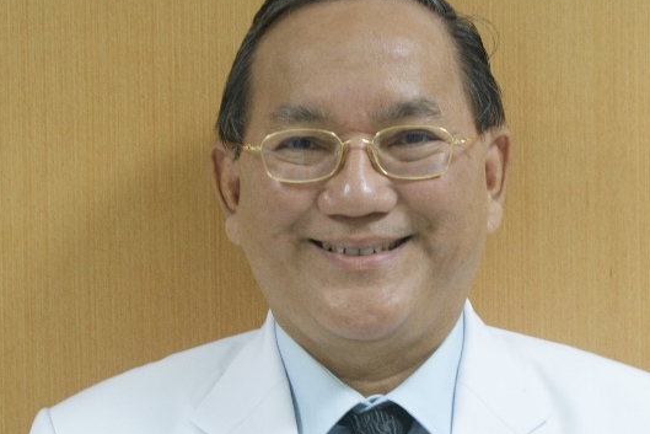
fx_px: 2092
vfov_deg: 11.8
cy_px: 287
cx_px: 367
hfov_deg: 17.7
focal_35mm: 116
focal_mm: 45
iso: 400
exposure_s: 1/6
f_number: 5.6
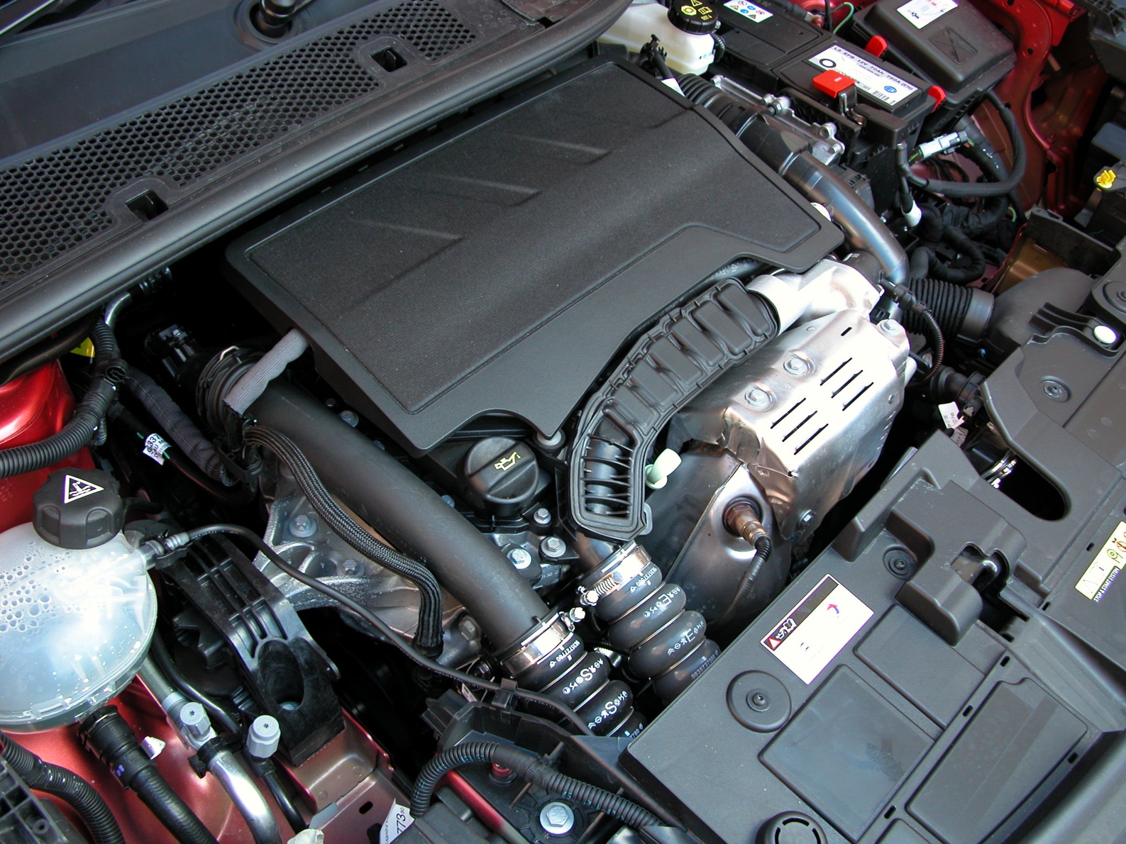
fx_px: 1106
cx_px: 563
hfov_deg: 54.0
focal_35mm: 34
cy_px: 422
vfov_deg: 41.8
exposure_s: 1/49.8
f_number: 2.8
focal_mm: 8.9
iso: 100
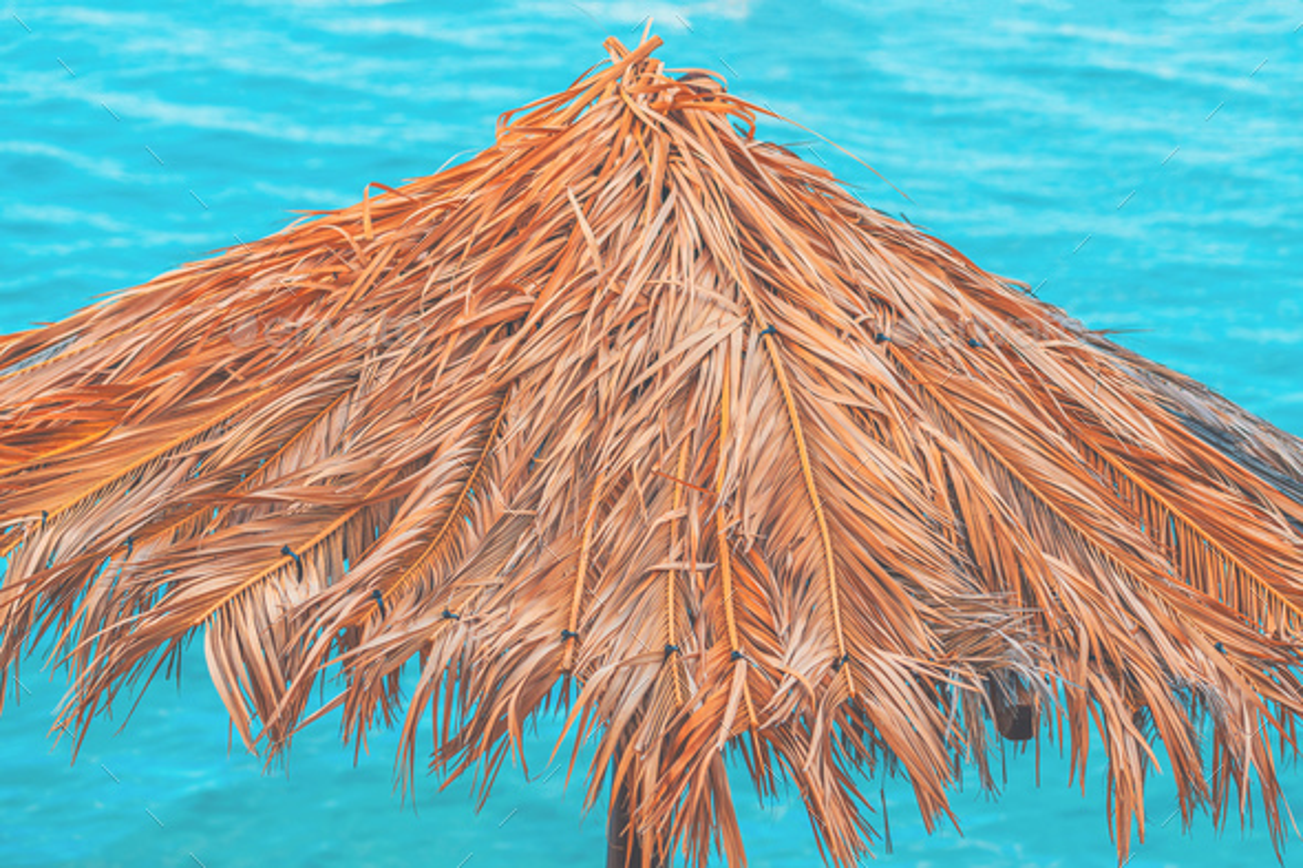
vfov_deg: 13.0
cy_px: 434
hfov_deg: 19.5
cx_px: 652
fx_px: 3799
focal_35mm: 105
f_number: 5
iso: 90
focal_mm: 105
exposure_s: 1/160
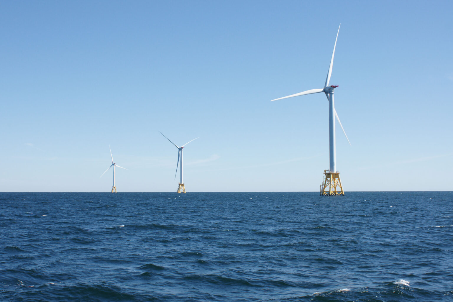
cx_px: 226
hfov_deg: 43.6
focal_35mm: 45
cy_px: 151
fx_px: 566
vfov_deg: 29.9
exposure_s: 1/320
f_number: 9
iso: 200
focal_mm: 30
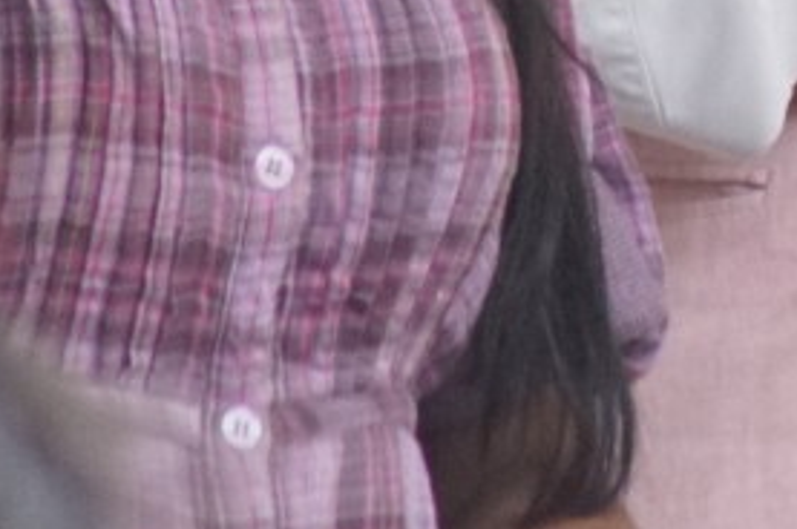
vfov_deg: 0.8
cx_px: 1151
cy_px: -874
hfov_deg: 1.2
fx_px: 38852
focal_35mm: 1757
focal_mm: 200
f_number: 5.6
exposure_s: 1/40
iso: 1600
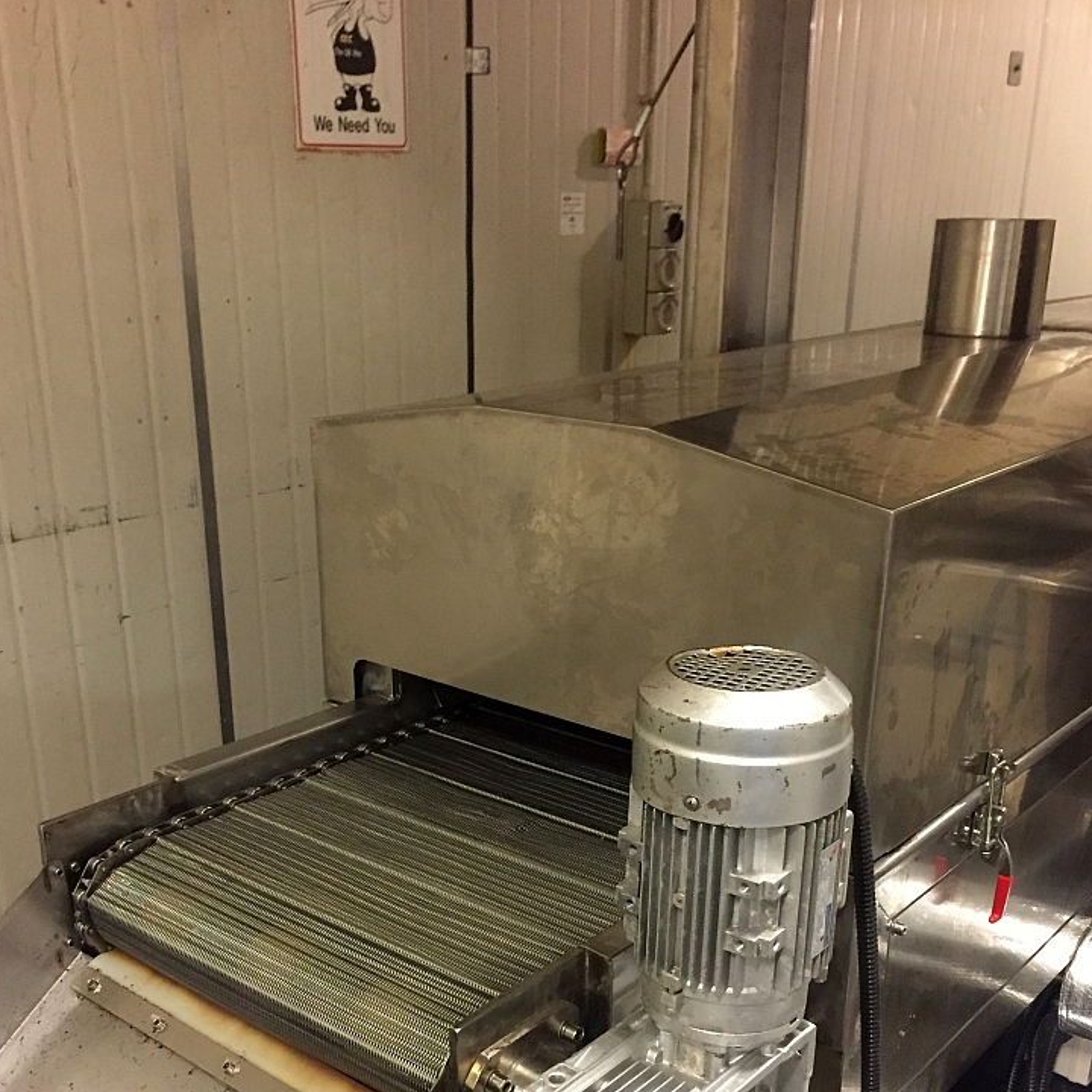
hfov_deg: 43.8
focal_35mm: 38
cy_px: 738
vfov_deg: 43.2
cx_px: 513
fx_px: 1356
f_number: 2.2
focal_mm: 4.15
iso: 250
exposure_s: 1/25
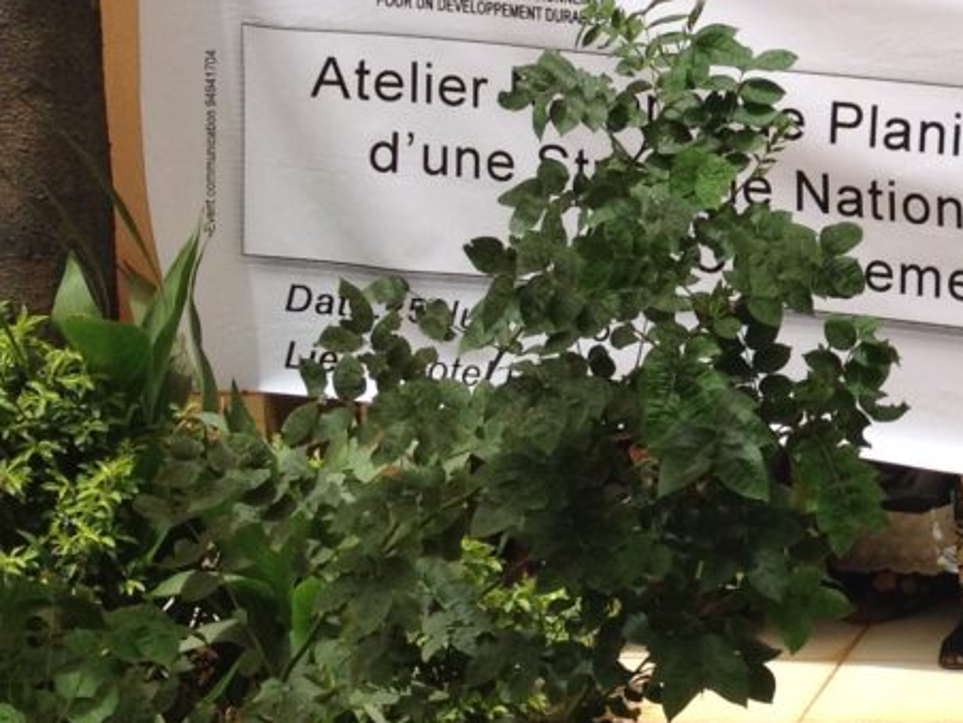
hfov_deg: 15.8
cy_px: 100
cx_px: 1210
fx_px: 3311
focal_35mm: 119
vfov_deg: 12.4
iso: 50
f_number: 2.4
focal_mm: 4.28
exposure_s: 1/1227
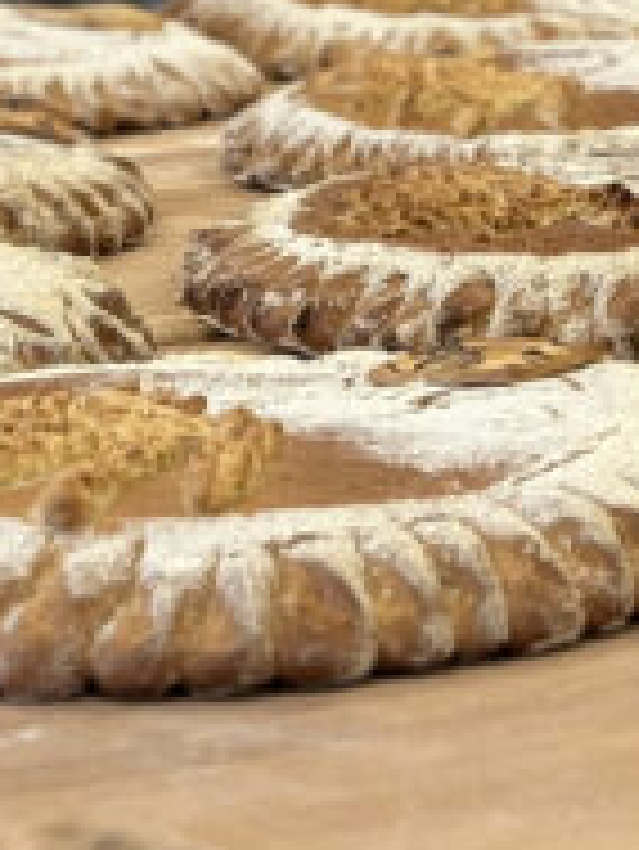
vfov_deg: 9.9
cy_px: -238
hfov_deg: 7.5
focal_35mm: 195
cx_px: 918
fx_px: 4794
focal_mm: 6.86
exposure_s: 1/100
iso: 64
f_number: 1.78
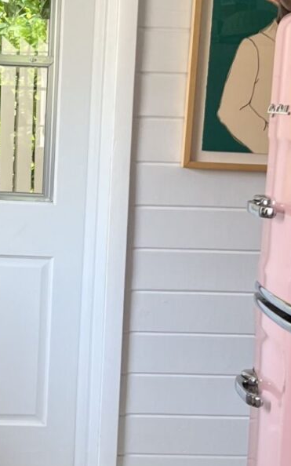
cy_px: 275
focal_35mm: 95
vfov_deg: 21.8
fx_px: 1206
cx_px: 64
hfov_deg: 13.7
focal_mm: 5.7
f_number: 1.5
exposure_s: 1/121
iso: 50
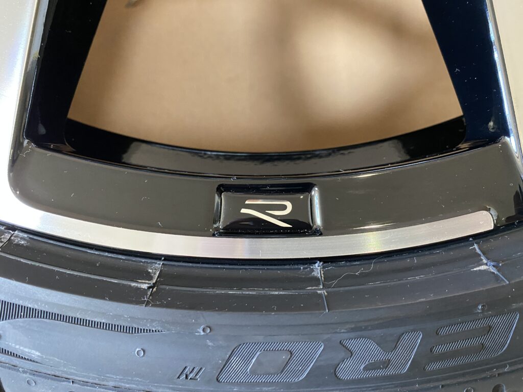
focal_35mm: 26
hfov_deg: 67.3
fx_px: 393
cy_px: 196
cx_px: 262
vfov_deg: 53.1
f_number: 1.8
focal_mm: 4.25
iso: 500
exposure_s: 1/33
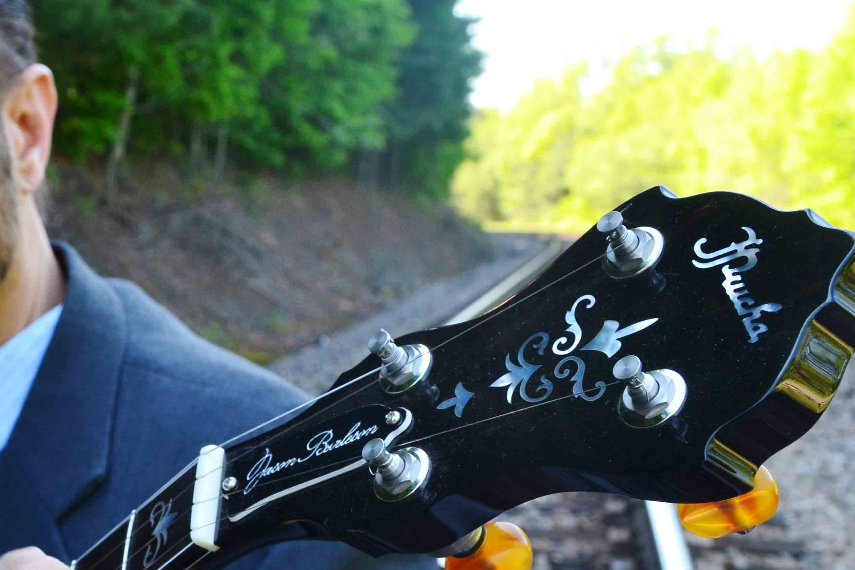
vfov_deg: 22.7
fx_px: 1401
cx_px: 277
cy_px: 449
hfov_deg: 33.6
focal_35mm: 59
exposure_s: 1/80
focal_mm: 22
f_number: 9
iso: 400
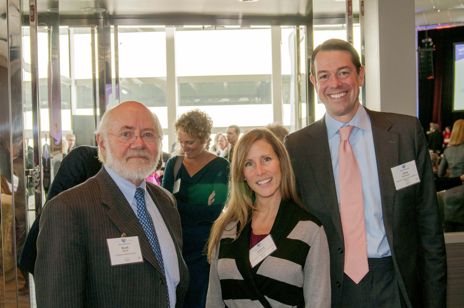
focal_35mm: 51
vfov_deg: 26.4
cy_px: 154
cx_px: 232
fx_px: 657
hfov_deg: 38.9
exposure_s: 1/60
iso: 200
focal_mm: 34
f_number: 5.6
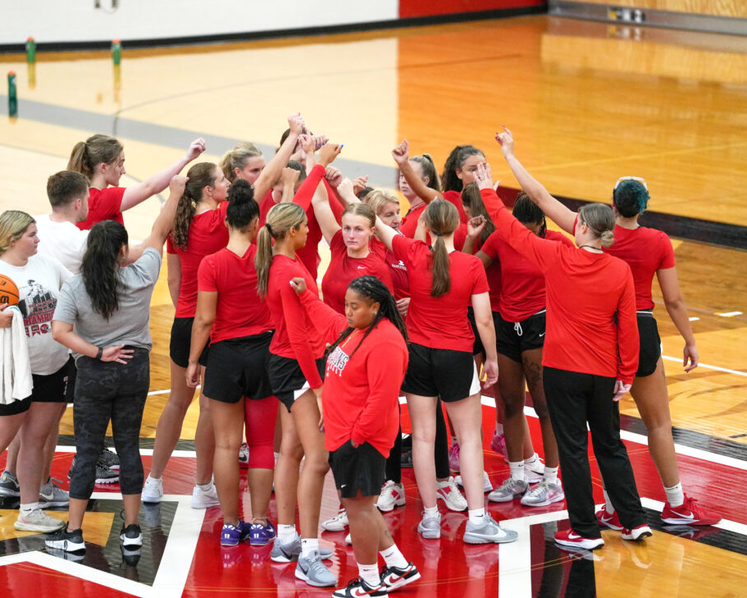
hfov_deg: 9.8
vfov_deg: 7.9
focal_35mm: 196
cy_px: 298
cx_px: 334
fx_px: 4339
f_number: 2.8
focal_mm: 173.2
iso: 3200
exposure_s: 1/1000
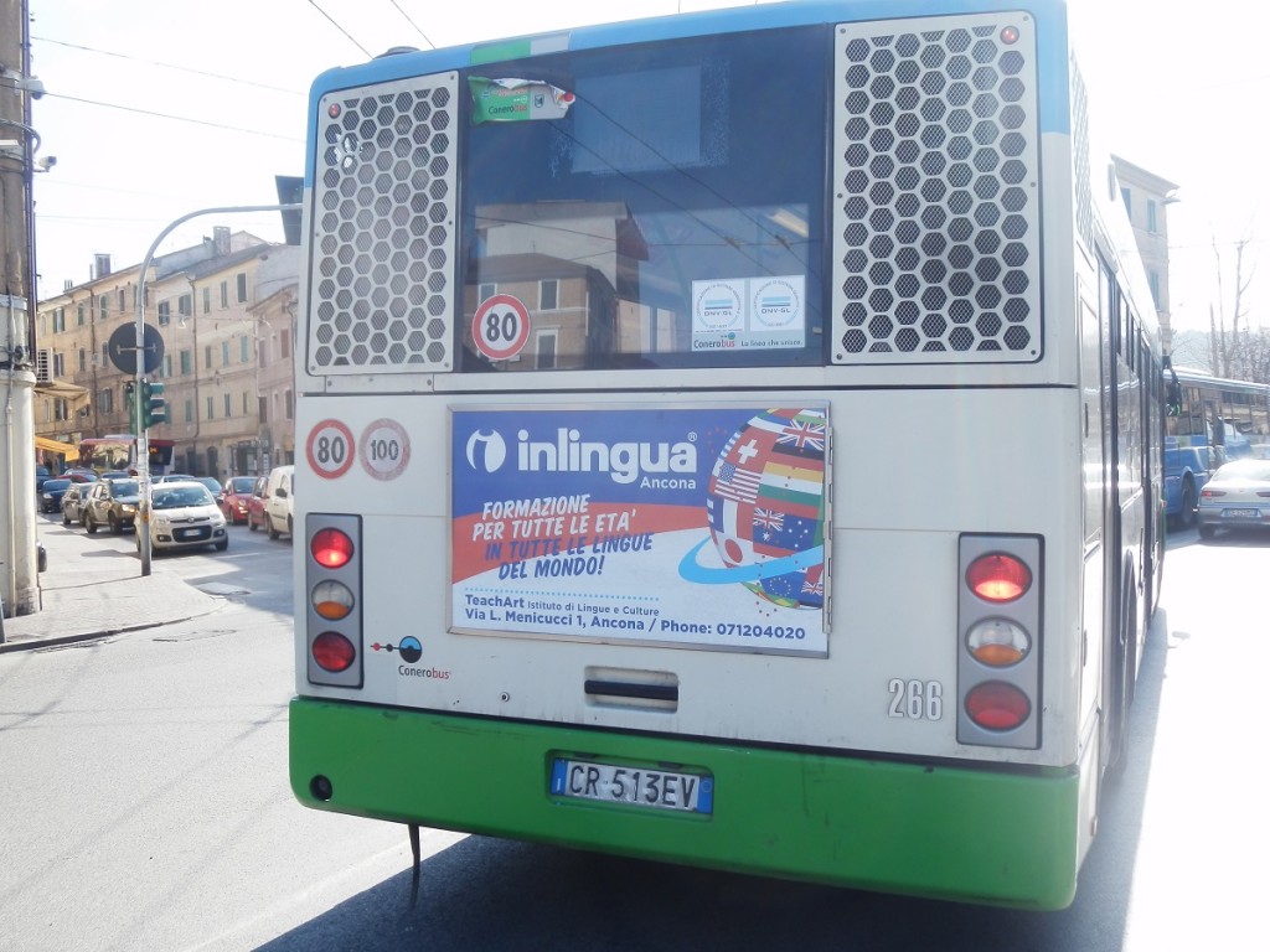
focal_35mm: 37
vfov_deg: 38.7
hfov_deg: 50.1
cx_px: 635
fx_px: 1357
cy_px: 476
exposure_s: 1/320
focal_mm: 6.7
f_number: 3.9
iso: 80
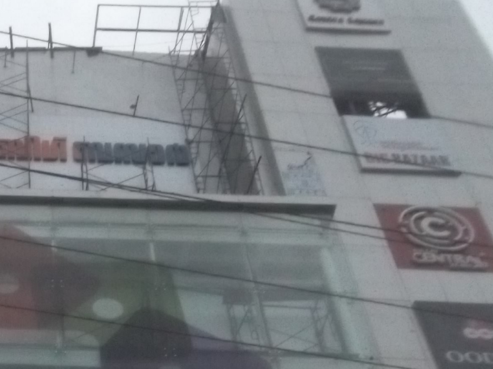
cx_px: -63
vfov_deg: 18.3
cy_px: 393
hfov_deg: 23.4
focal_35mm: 78
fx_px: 1111
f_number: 2.9
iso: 719
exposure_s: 1/125
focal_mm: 5.7
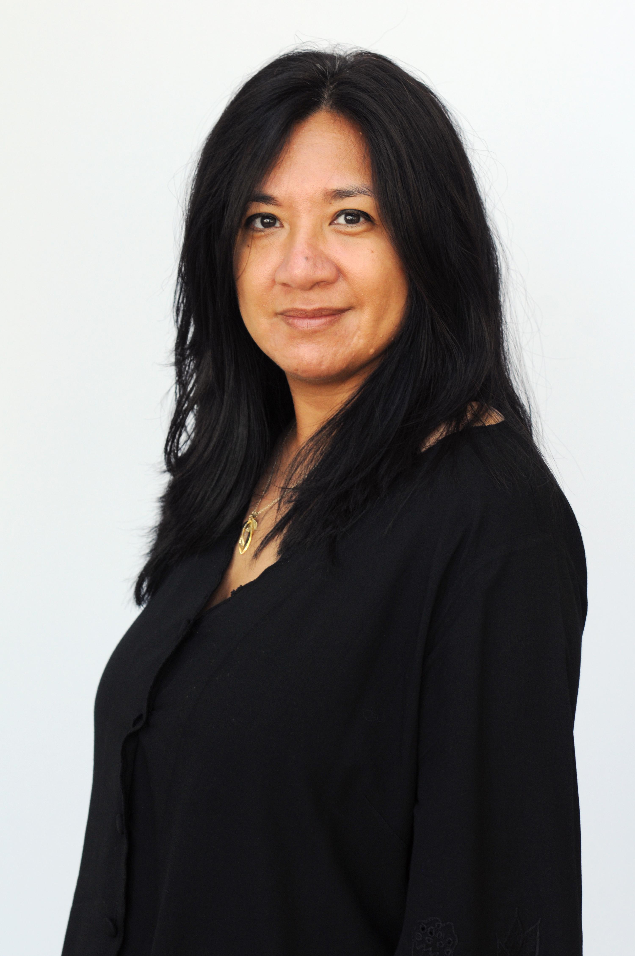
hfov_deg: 10.7
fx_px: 3382
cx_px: 318
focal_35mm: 128
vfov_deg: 16.1
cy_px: 478
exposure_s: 1/80
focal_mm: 85
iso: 400
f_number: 5.6
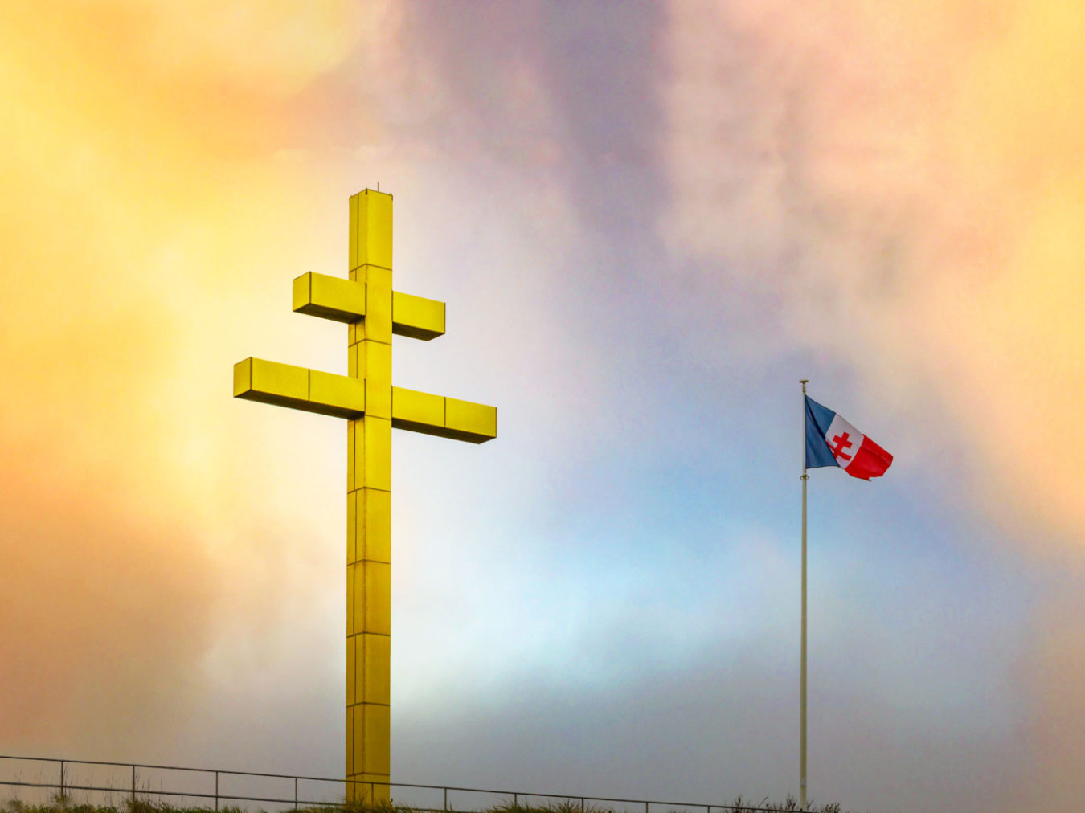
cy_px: 404
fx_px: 2570
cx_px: 585
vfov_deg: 18.0
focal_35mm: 82
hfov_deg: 23.8
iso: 200
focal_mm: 50
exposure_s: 1/500
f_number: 9
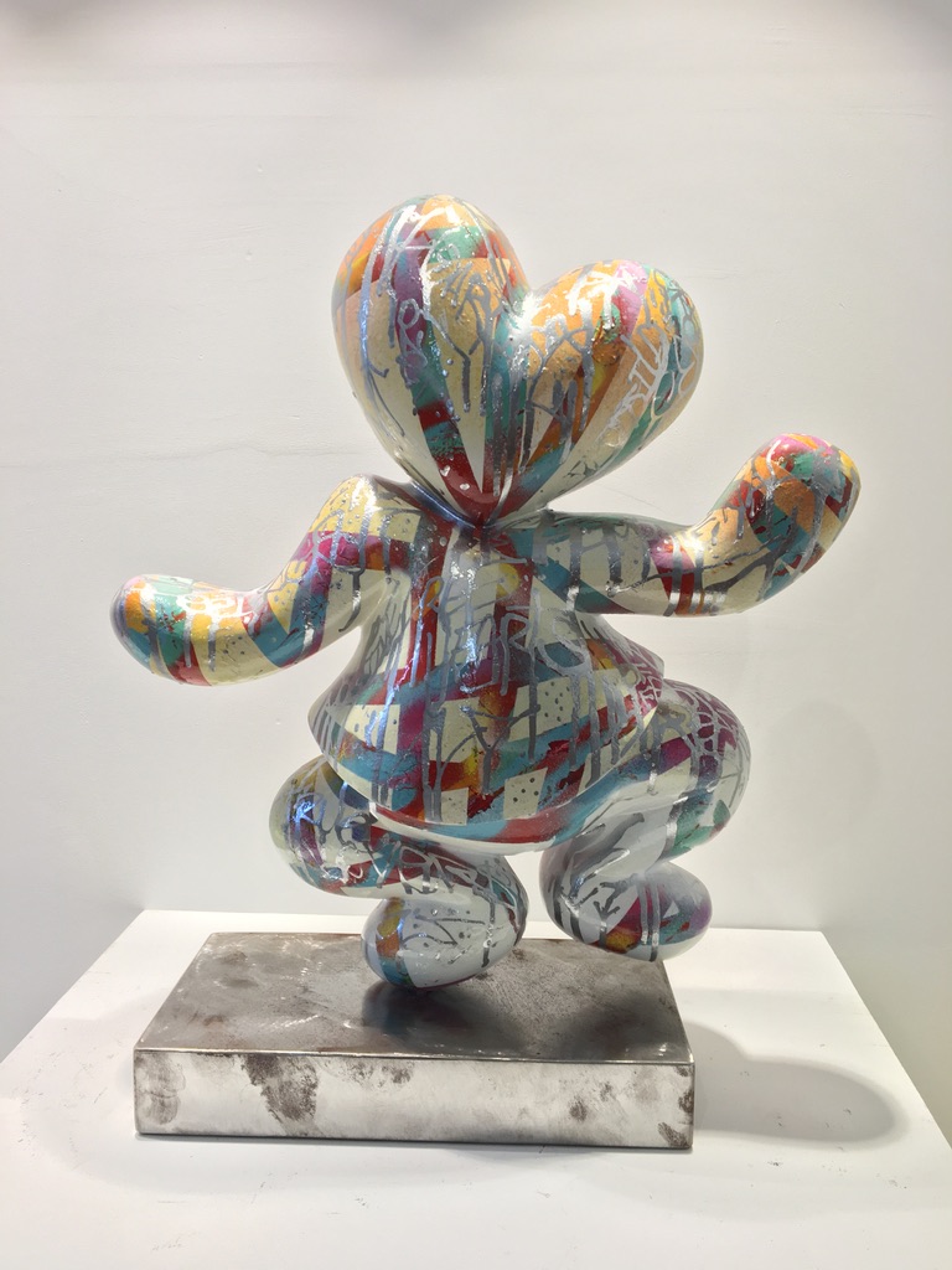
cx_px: 476
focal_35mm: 29
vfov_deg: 61.7
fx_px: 1063
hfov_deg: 48.2
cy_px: 635
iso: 25
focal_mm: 4.15
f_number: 2.2
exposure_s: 1/33
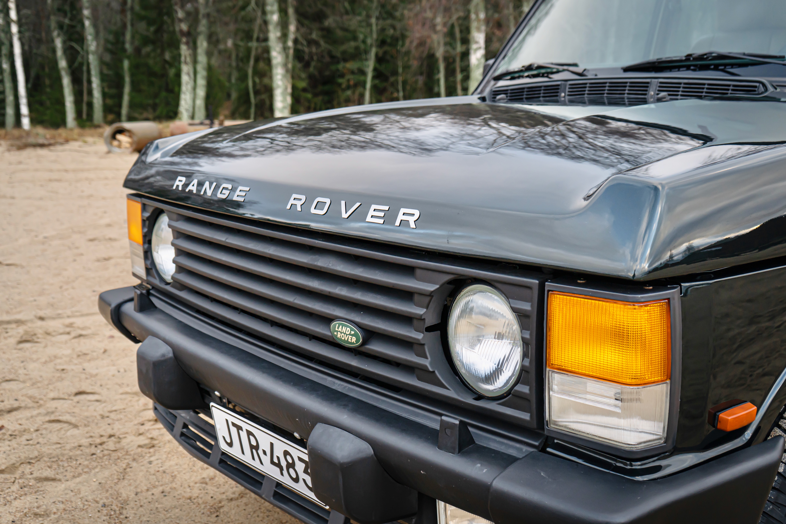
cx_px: 393
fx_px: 830
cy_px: 262
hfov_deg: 50.7
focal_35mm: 38
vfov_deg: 35.1
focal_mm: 38
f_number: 5.6
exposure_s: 1/200
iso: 500
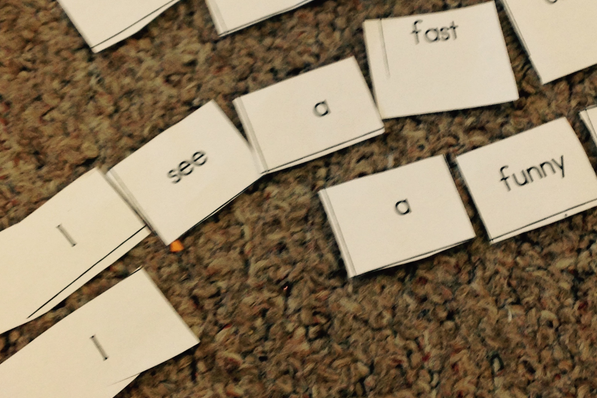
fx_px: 1161
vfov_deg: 19.3
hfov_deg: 28.8
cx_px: 340
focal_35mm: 70
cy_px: 93
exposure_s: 1/24
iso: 50
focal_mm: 4.12
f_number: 2.4
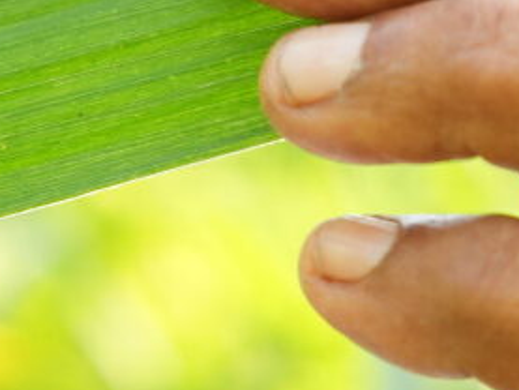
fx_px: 5145
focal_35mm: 343
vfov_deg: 4.3
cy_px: 602
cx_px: -19
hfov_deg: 5.8
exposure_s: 1/320
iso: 500
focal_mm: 52
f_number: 4.5
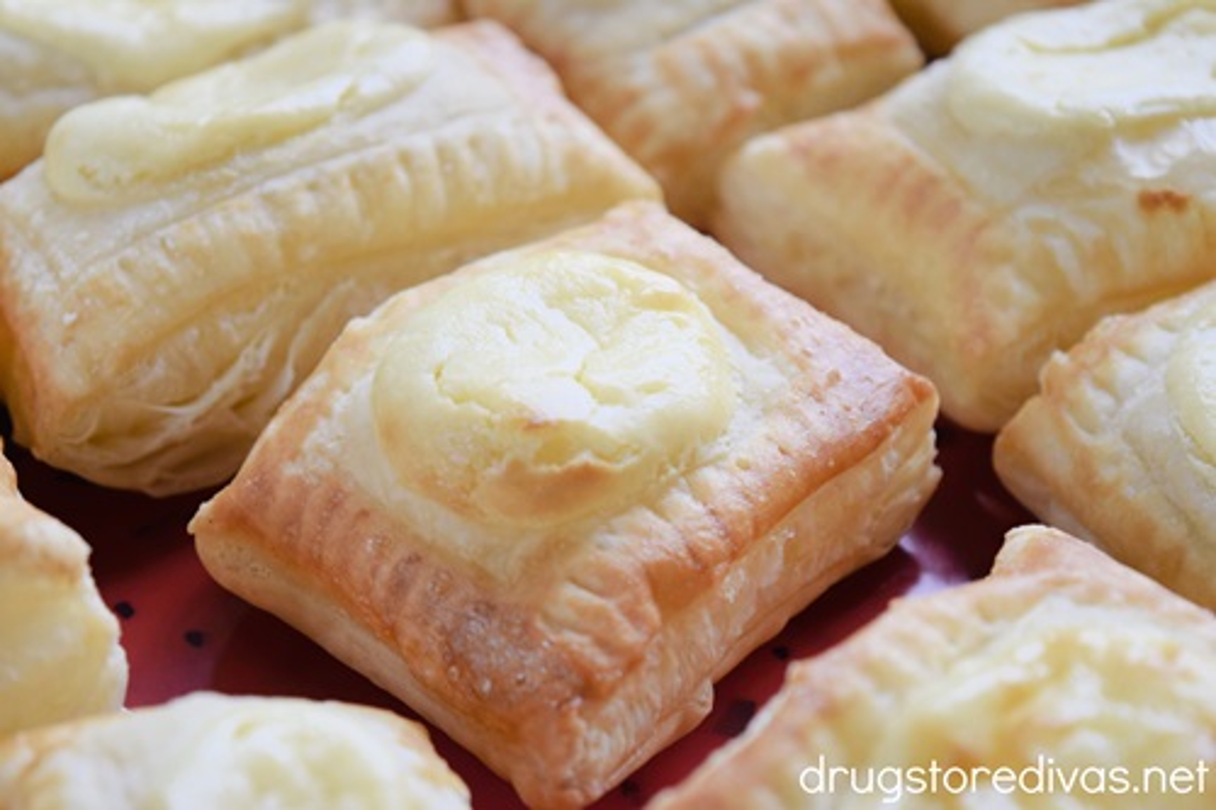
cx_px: 608
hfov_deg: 26.0
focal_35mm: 78
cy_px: 405
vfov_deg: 17.5
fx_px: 2634
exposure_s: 1/60
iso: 450
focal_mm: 52
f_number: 5.6
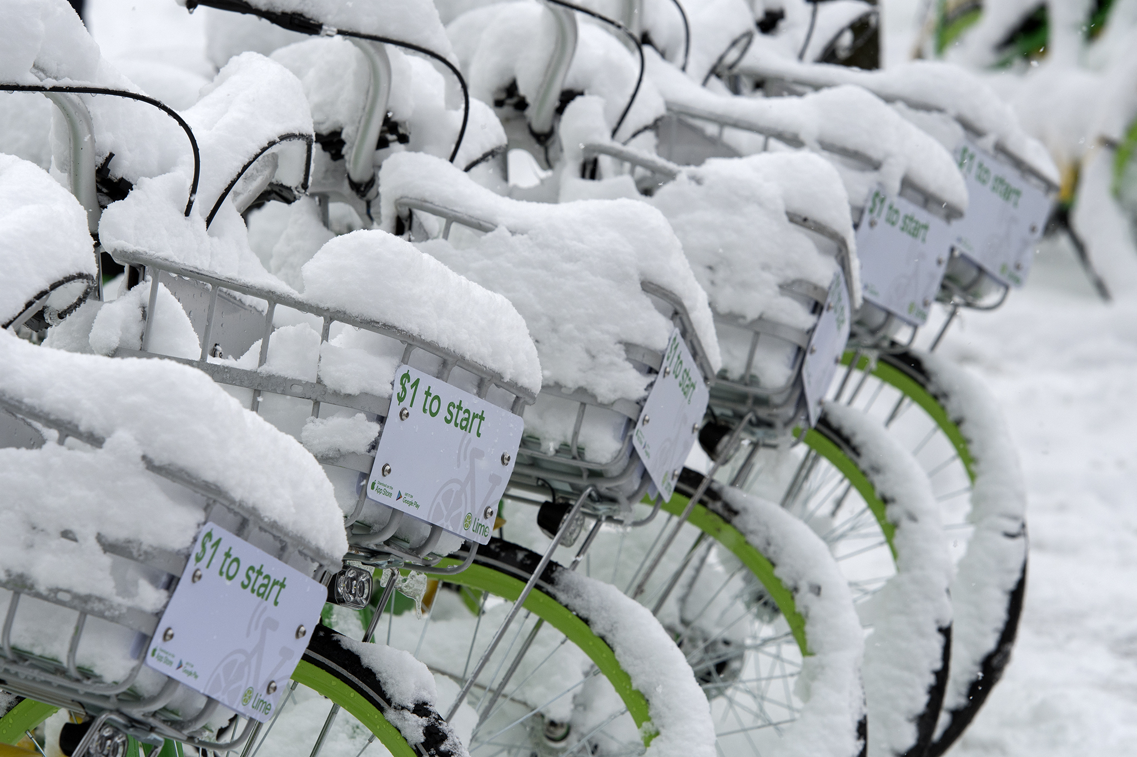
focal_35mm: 232
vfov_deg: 5.9
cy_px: 378
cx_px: 568
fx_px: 7342
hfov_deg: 8.9
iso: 400
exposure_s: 1/1000
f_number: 7.1
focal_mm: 155
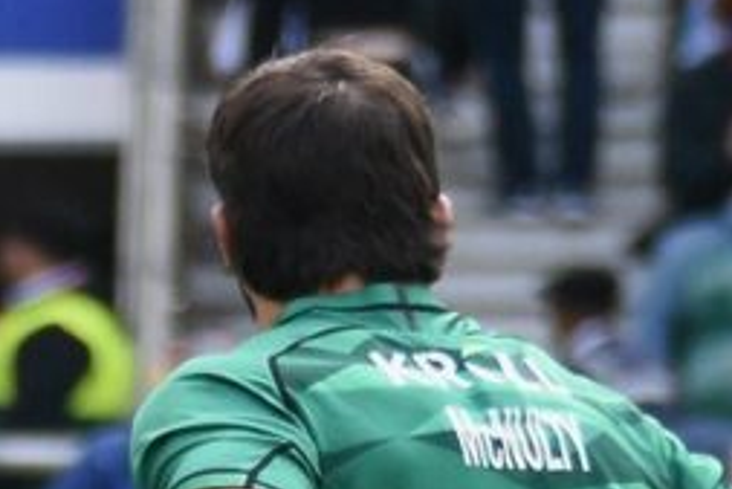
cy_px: 1053
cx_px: 712
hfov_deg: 1.3
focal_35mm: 1563
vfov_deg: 0.9
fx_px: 31798
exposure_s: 1/1250
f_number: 5.6
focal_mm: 220
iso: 1000
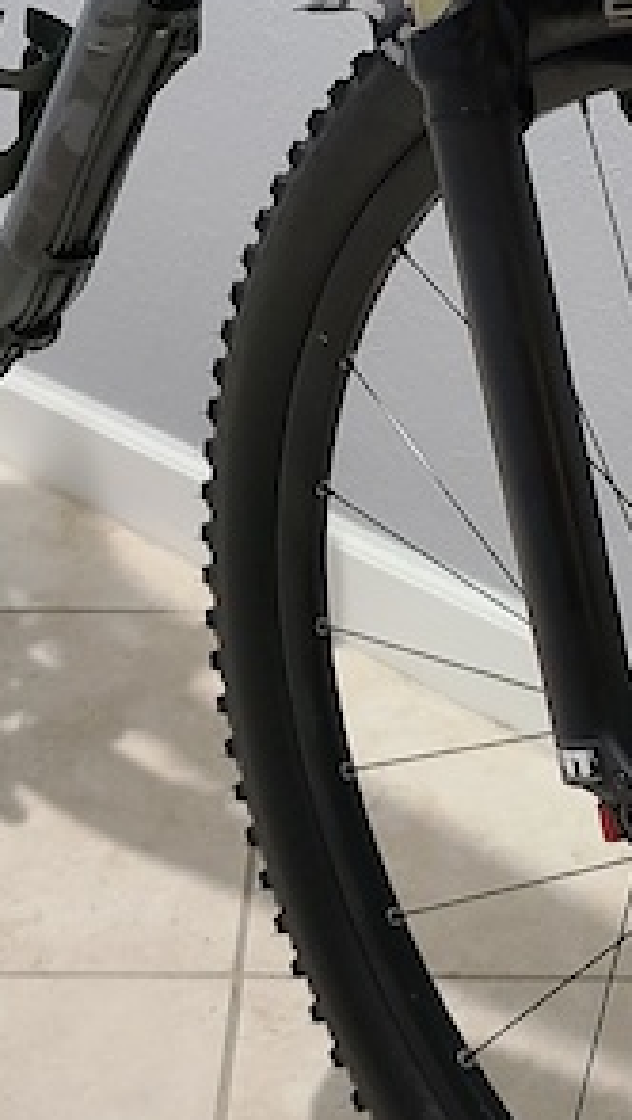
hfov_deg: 15.7
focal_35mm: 77
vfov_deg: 26.6
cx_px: 434
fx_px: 2287
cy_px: 110
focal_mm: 5.4
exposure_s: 1/29
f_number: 1.8
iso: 500
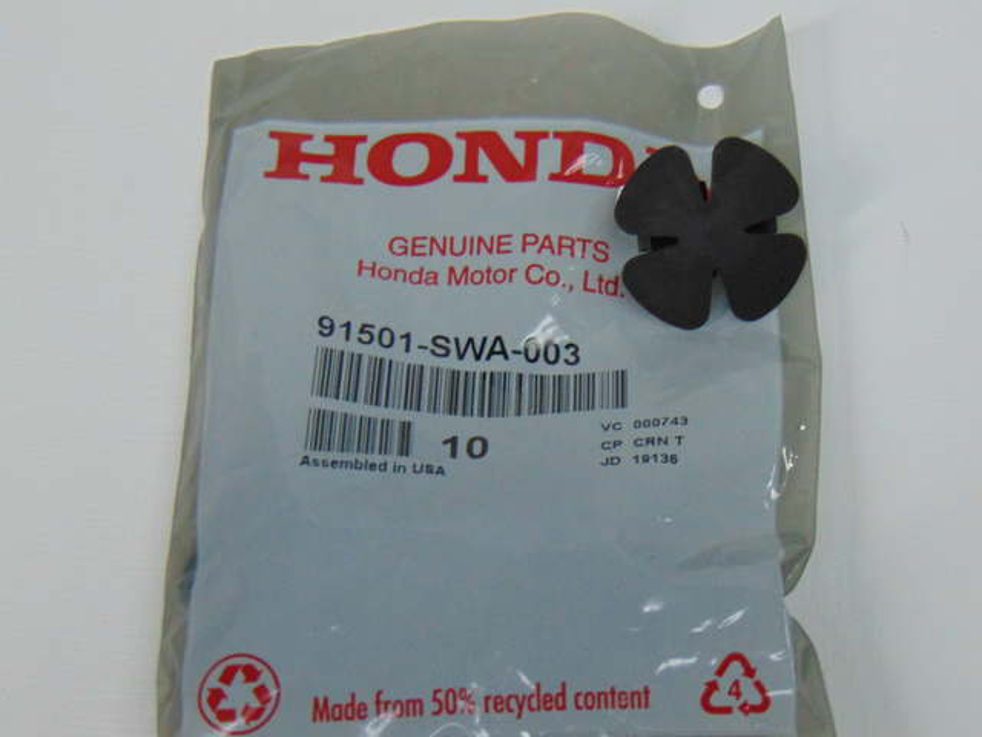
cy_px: 368
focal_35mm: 108
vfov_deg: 13.7
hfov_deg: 18.2
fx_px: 3064
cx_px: 491
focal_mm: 19.4
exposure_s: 1/60
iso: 400
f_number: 3.9
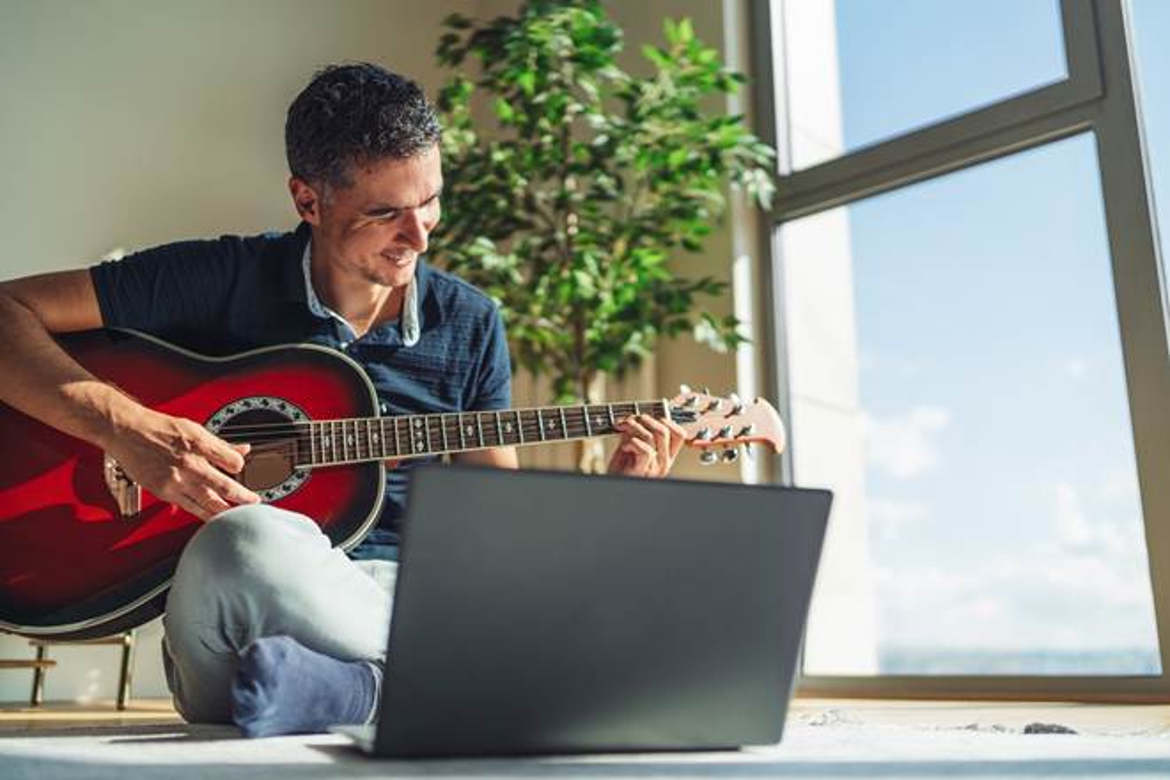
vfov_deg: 37.9
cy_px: 390
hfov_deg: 54.4
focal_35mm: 35
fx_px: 1137
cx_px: 585
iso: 100
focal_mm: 35
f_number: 1.4
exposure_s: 1/4000
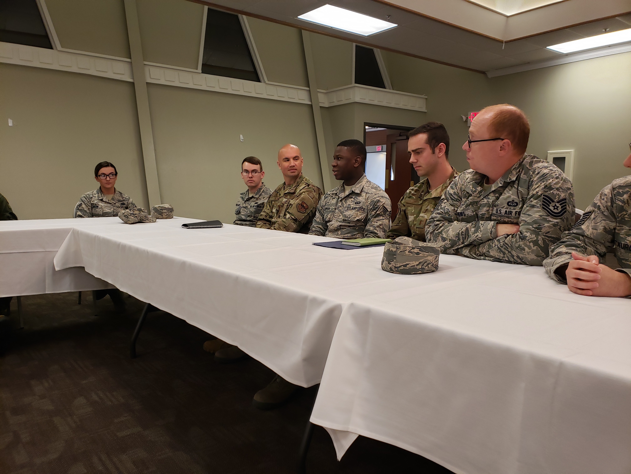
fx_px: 474
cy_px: 237
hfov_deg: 67.3
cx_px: 316
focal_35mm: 26
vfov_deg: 53.1
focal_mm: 4.3
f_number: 2.4
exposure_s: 1/60
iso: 250
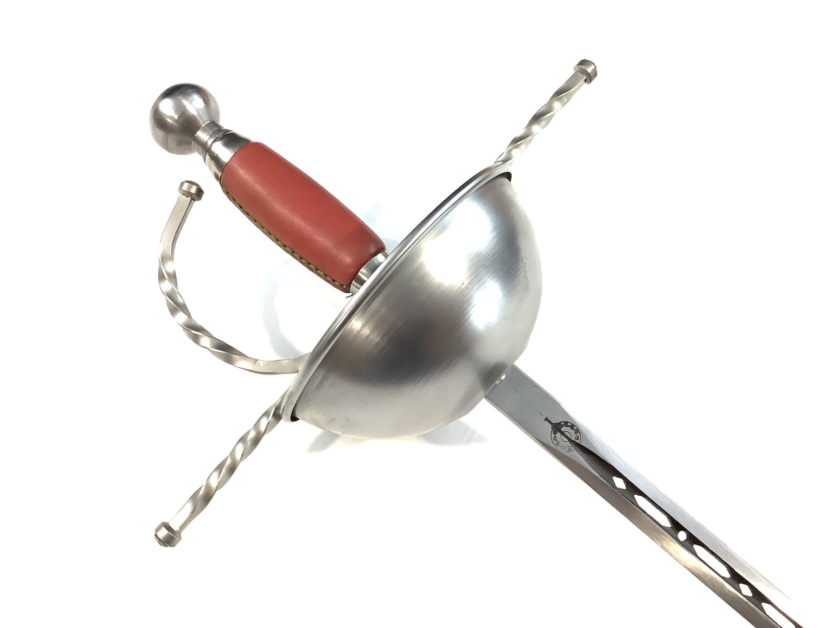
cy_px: 314
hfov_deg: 58.4
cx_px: 418
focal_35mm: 31
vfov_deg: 45.4
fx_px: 750
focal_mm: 3.3
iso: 250
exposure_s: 1/60
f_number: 2.4
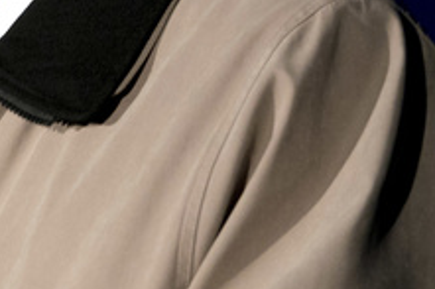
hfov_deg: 2.2
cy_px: 152
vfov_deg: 1.5
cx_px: -321
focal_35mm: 928
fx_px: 11205
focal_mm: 200
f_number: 2.8
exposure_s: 1/400
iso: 2500
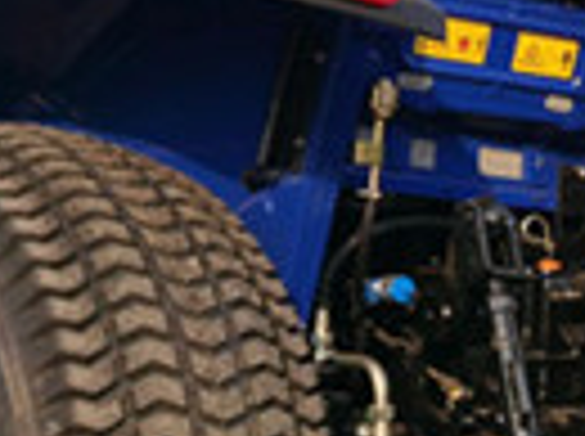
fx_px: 1754
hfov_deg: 16.2
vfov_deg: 14.2
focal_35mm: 104
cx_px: 1022
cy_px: 258
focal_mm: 5.56
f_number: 1.6
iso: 50
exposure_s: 1/2924
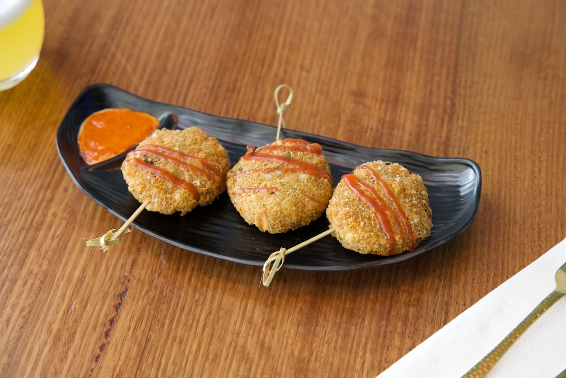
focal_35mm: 70
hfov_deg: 28.8
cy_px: 189
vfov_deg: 19.5
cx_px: 283
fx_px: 1101
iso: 2500
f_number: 5.6
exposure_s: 1/160
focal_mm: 70
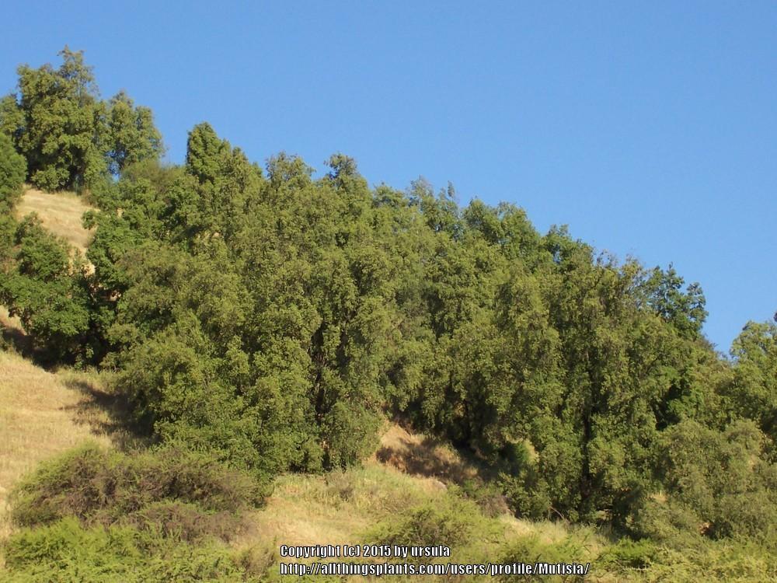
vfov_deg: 13.3
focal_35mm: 111
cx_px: 388
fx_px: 2492
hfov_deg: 17.7
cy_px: 292
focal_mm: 16.8
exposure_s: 1/350
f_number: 4.8
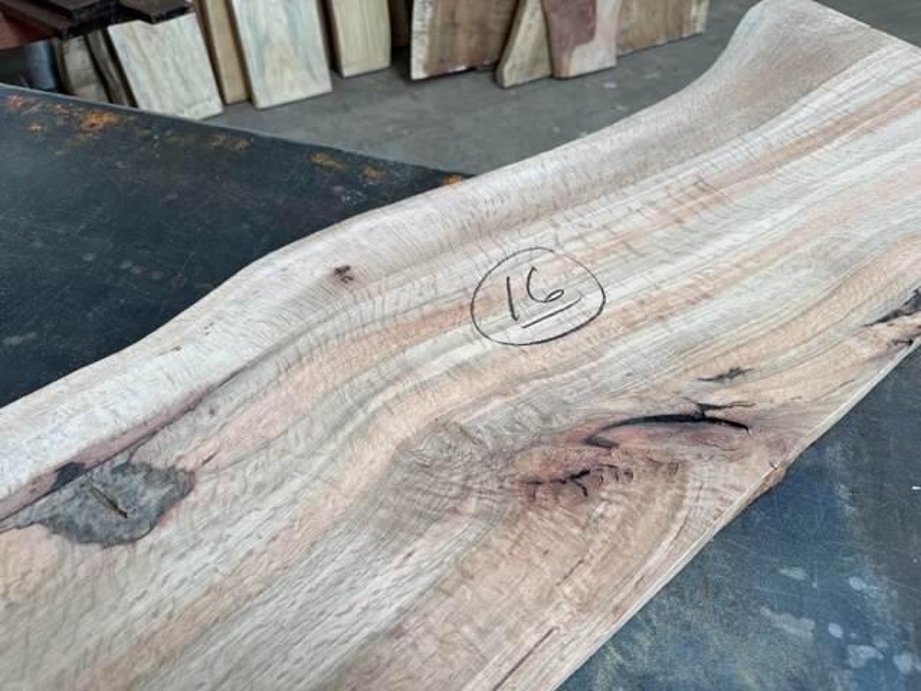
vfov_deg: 56.8
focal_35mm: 24
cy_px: 346
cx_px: 460
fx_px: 639
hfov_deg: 71.6
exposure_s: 1/120
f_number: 1.78
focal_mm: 6.86
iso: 100
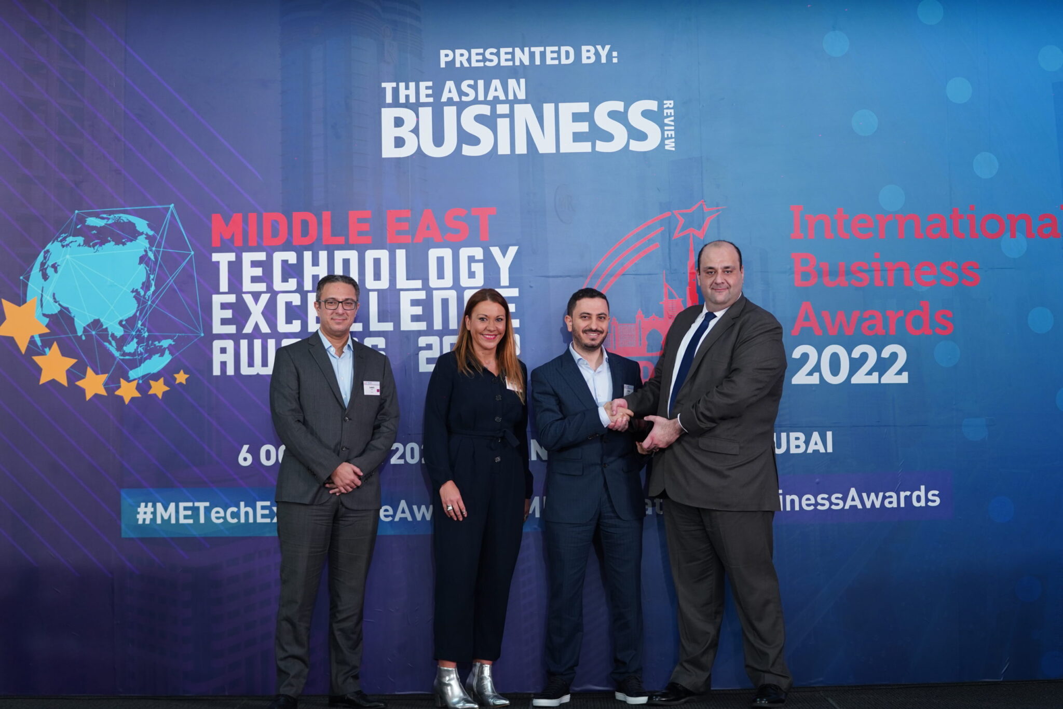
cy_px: 354
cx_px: 532
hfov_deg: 27.7
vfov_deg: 18.7
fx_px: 2156
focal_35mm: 73
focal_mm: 73
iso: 1000
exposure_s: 1/200
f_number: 2.8
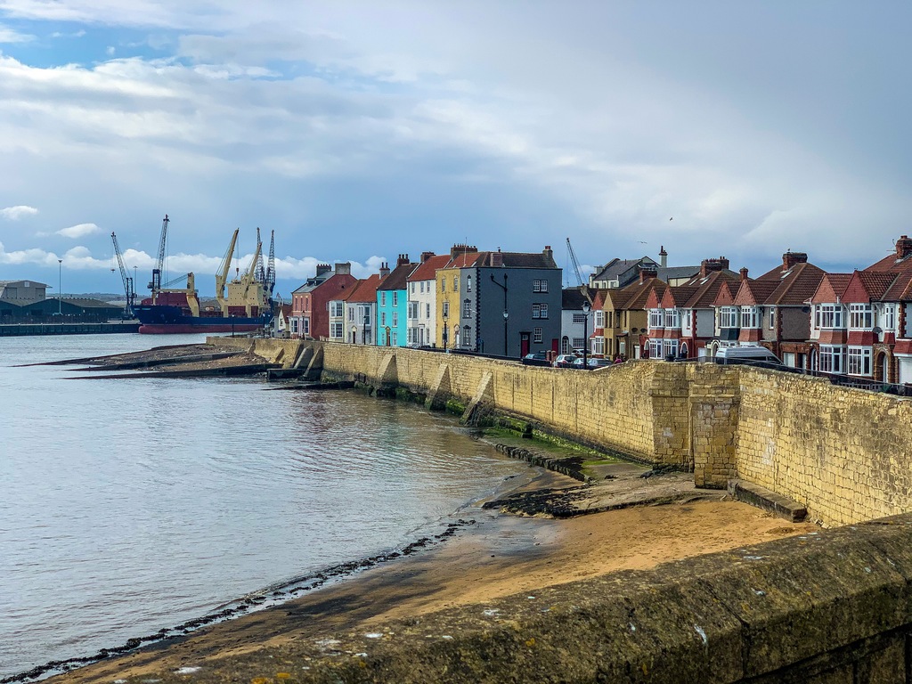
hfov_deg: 36.8
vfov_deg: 28.0
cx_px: 456
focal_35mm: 52
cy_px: 342
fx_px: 1370
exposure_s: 1/1600
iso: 16
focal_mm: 6
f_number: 2.4
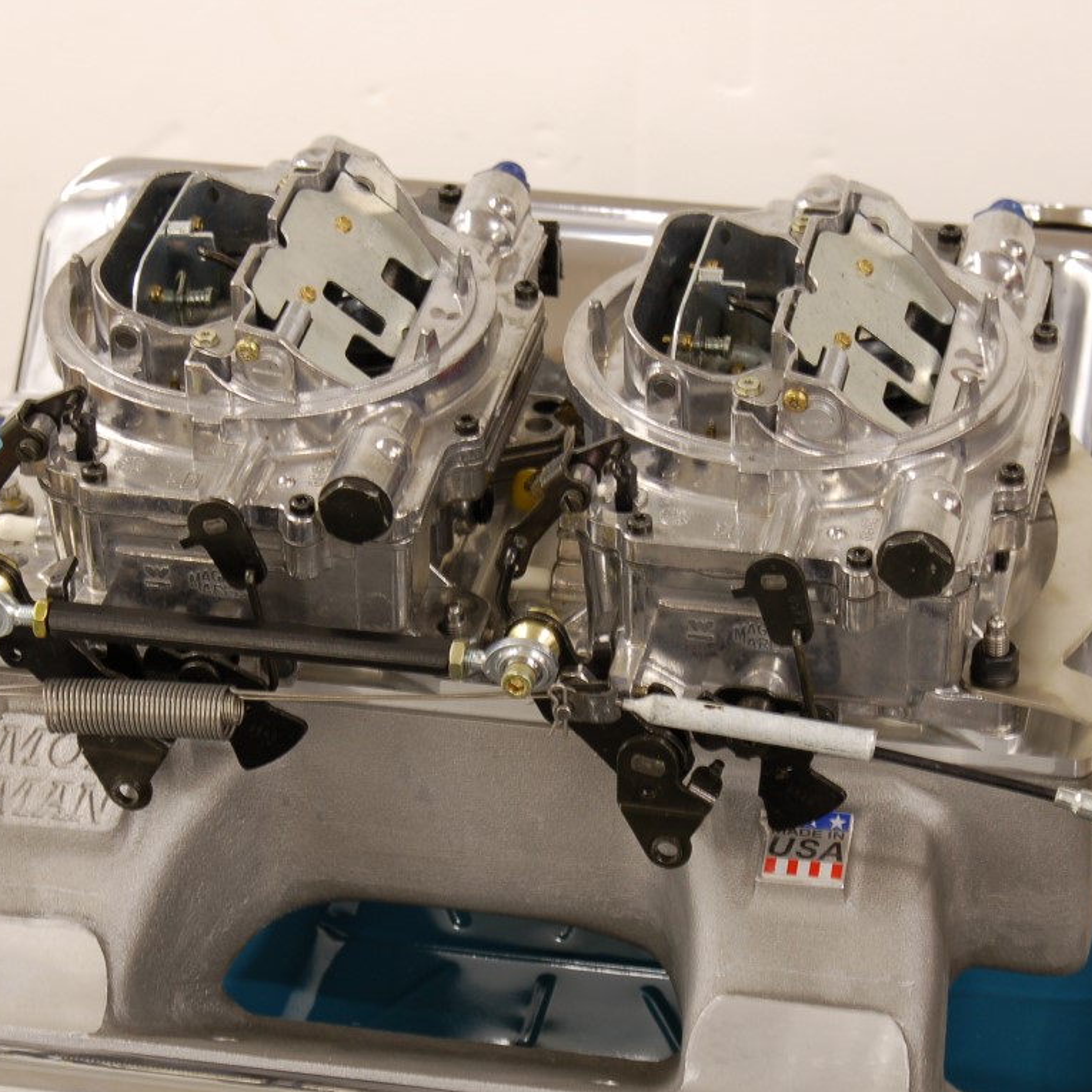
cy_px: 547
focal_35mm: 127
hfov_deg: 13.7
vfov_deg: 13.7
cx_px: 602
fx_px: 4533
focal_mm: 66
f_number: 10
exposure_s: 1/2
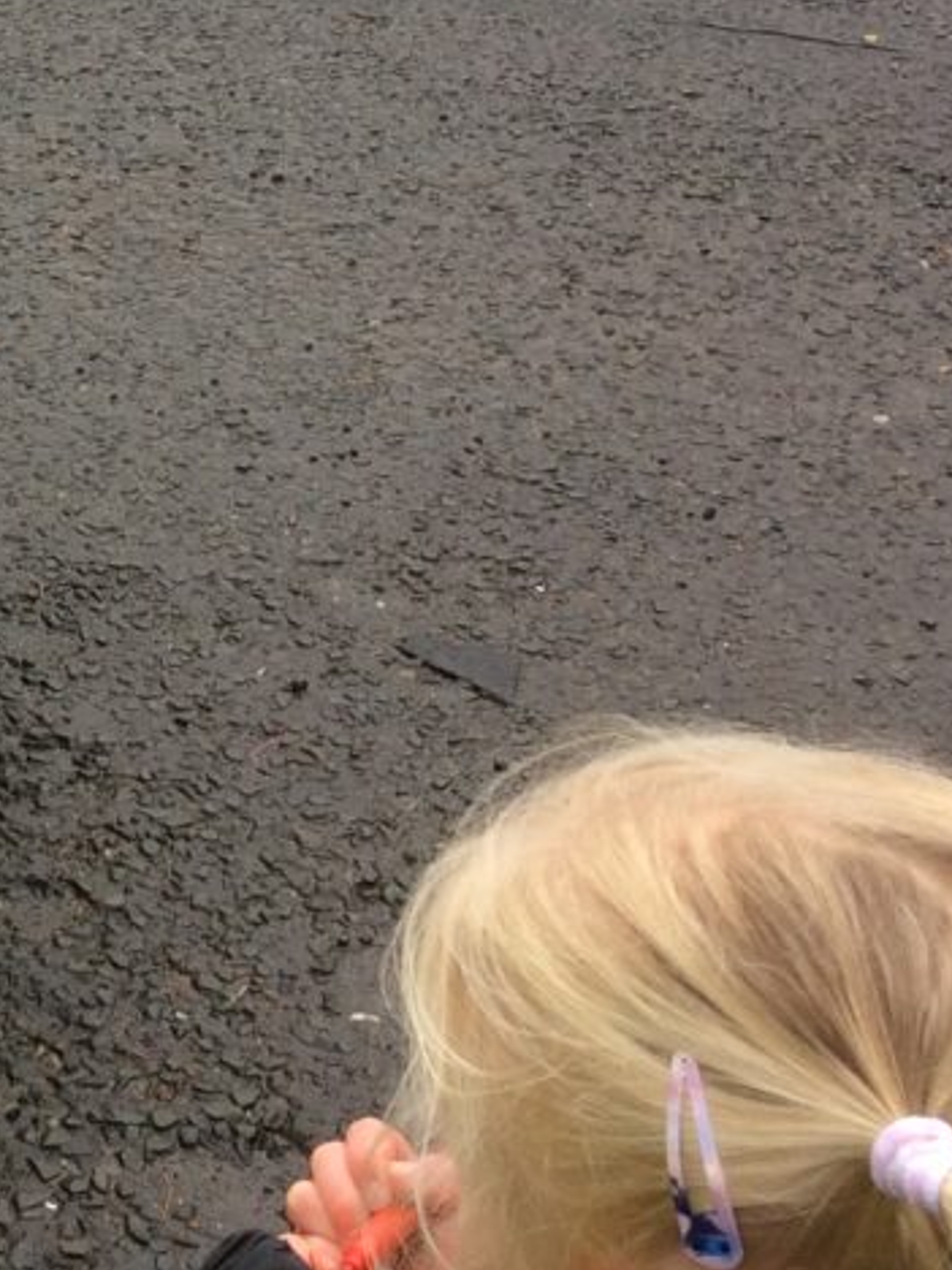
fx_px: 3154
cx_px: -608
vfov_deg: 22.6
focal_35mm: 86
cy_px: 335
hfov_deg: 15.4
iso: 32
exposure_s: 1/222
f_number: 2.4
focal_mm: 3.3
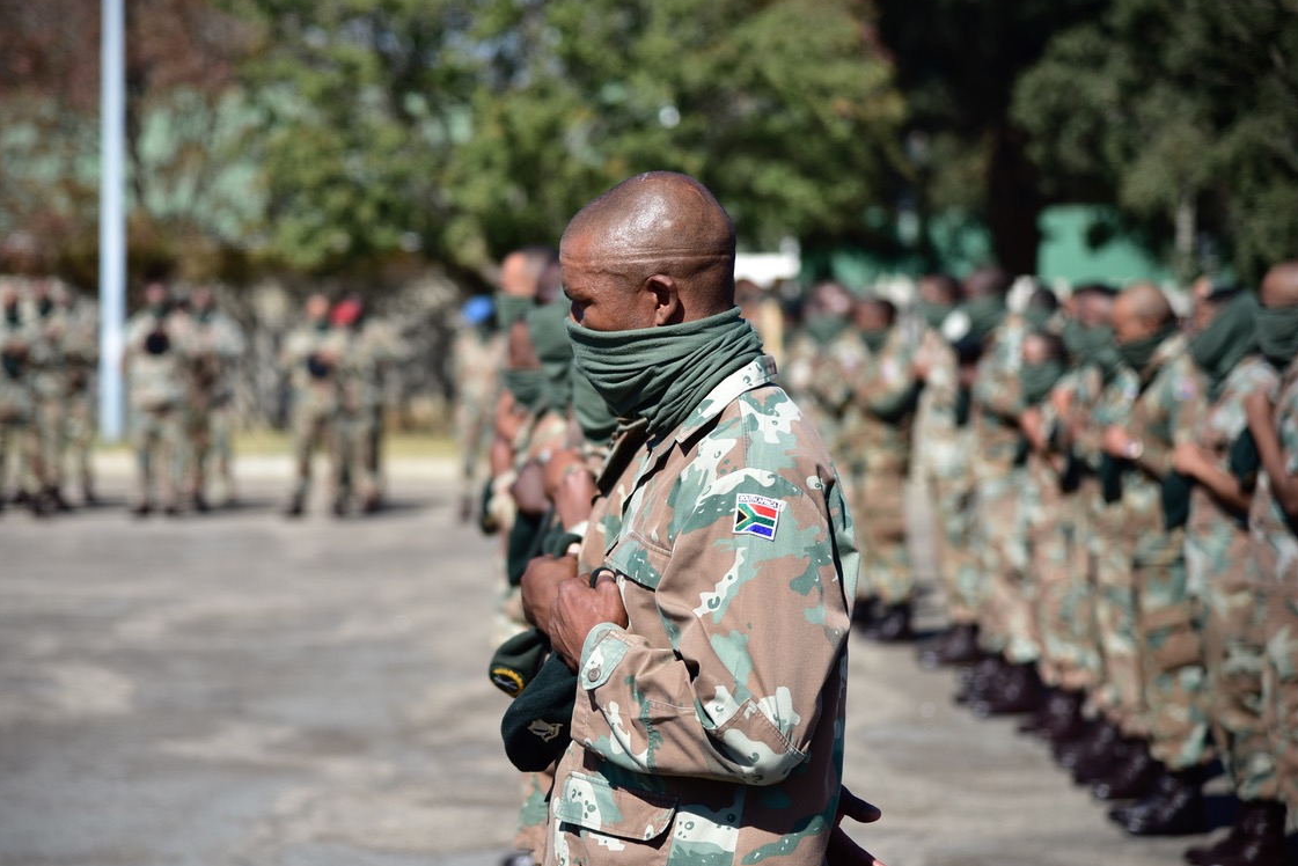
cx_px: 572
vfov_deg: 10.0
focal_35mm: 137
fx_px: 4941
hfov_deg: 15.0
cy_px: 433
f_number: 4
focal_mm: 120
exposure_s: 1/1250
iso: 200
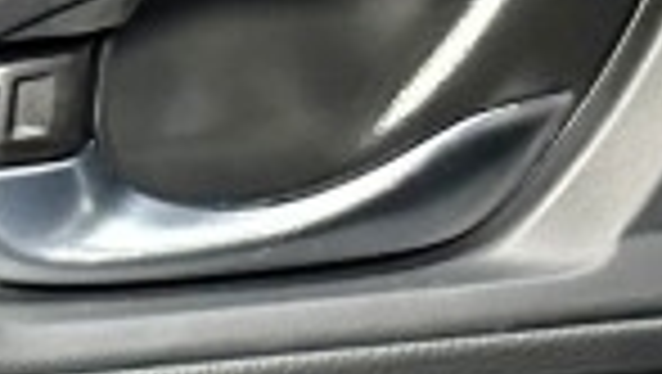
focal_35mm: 182
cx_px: -739
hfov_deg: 10.6
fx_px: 3198
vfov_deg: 6.3
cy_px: 969
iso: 640
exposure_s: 1/40
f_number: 1.78
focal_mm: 6.86
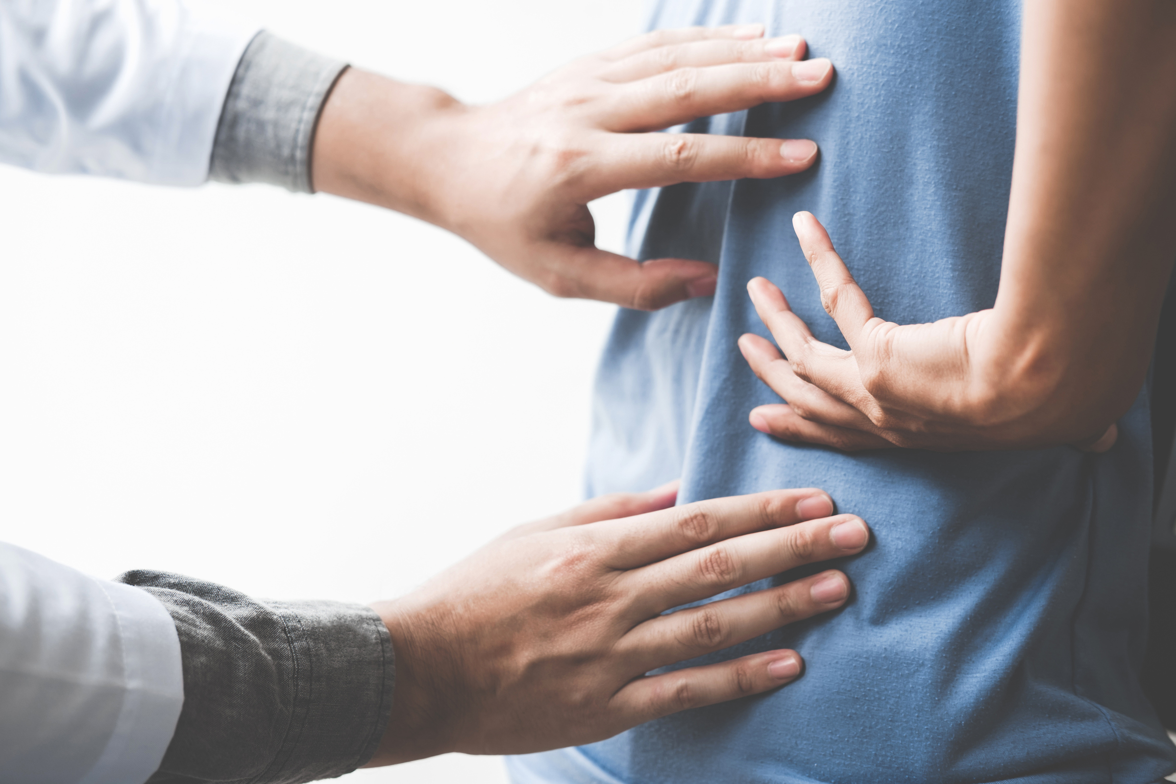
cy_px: 392
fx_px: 1731
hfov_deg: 37.5
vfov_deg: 25.5
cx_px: 588
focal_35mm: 53
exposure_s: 1/125
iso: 200
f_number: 2.8
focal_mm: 35
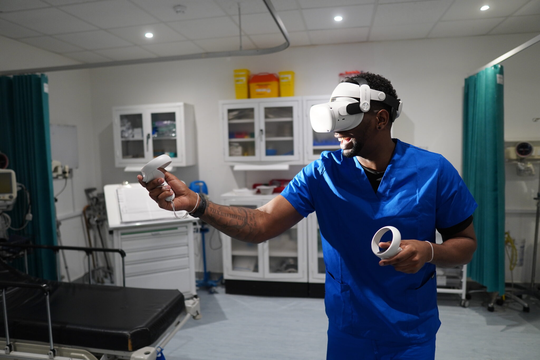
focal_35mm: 24
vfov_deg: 53.1
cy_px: 180
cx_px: 270
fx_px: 360
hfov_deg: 73.7
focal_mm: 16
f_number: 1.4
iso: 400
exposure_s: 1/160
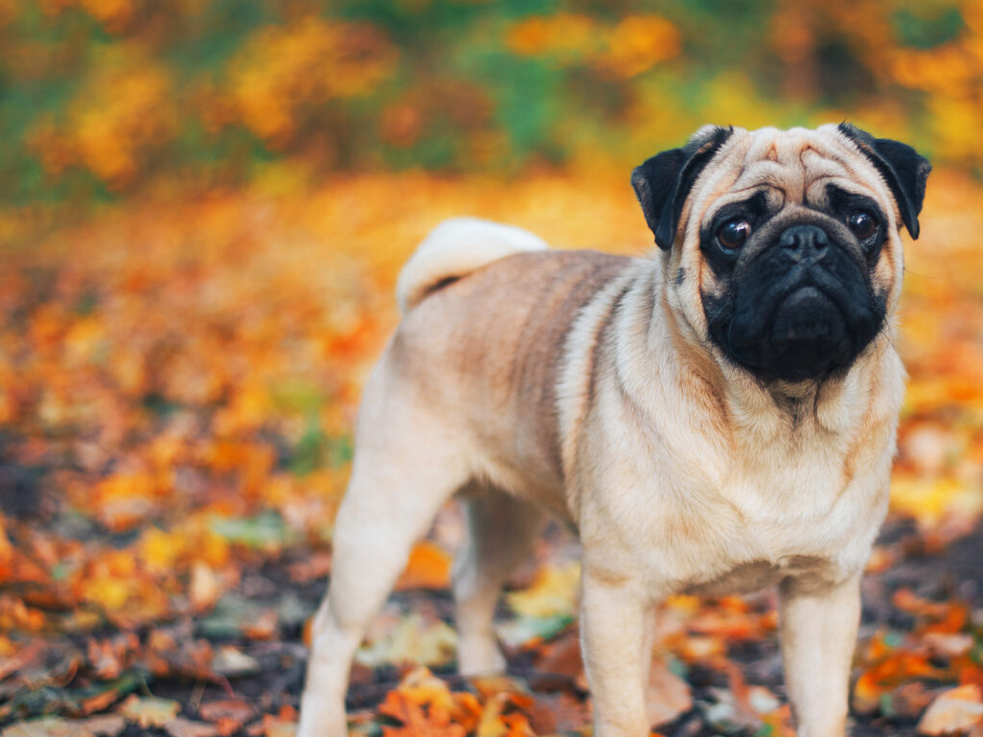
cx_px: 706
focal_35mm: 72
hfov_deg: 26.8
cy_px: 418
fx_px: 2044
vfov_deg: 20.4
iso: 400
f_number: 1.8
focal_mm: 50
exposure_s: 1/320
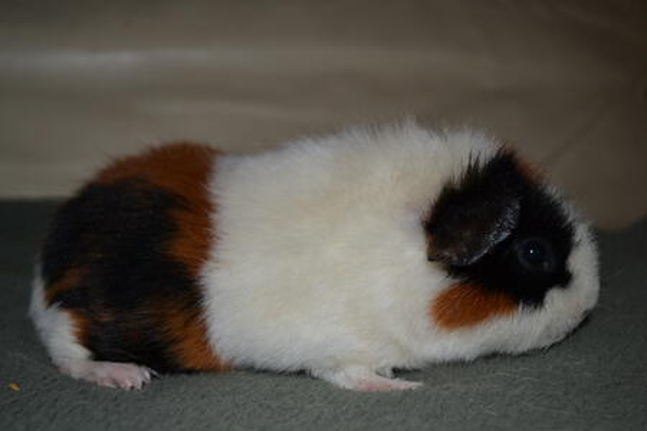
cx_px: 324
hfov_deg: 45.0
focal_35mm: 44
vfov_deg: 30.8
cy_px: 216
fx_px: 782
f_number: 4.5
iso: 250
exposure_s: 1/60
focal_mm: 29
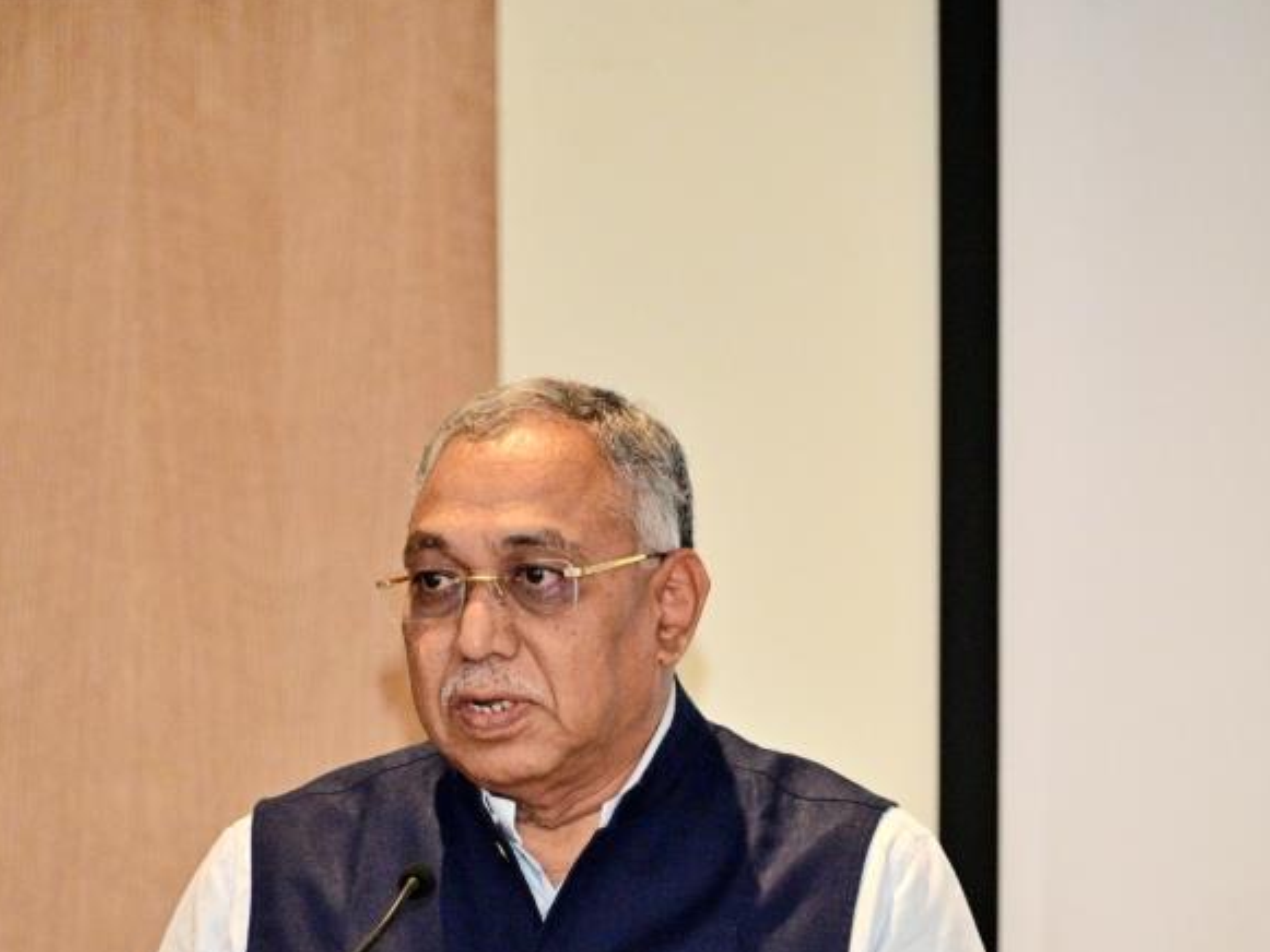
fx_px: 15522
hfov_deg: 4.7
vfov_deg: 3.5
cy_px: 733
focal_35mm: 423
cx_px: 544
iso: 4000
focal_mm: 250
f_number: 5.6
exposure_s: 1/200
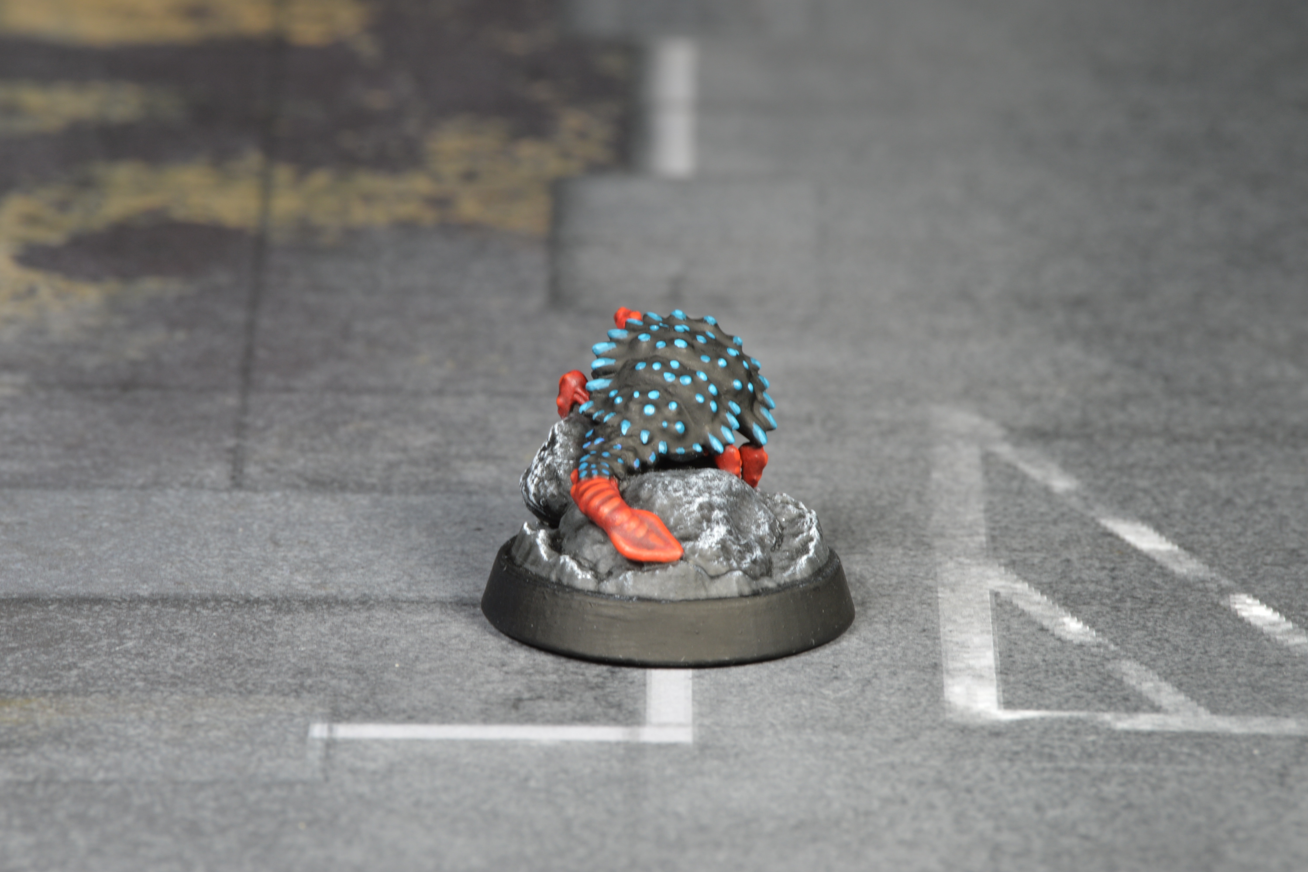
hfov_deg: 6.8
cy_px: 436
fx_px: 10935
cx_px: 653
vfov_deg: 4.6
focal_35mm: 301
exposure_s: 1/2
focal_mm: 200
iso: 100
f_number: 25
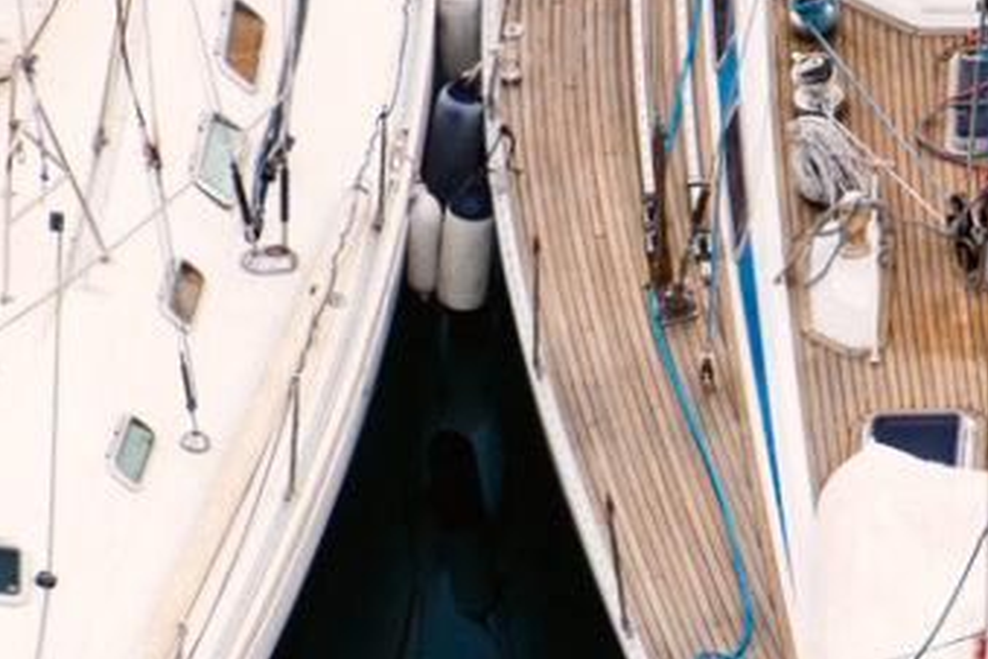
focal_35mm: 829
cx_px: 1038
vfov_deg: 1.7
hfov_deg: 2.5
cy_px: 572
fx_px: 22750
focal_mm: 156.1
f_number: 9
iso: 200
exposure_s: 1/1.67
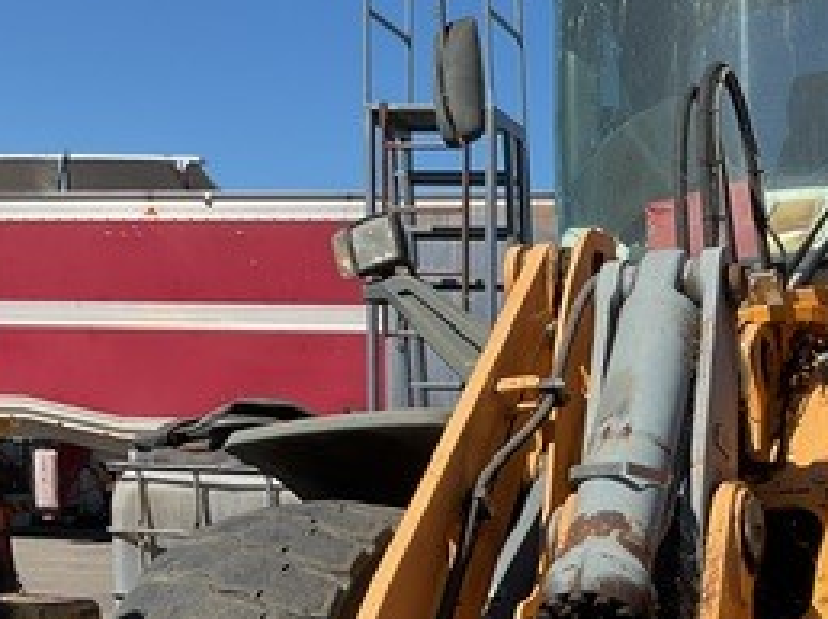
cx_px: 581
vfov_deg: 19.4
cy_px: 718
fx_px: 1721
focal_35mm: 72
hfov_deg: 26.8
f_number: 1.8
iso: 16
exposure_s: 1/1577
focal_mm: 3
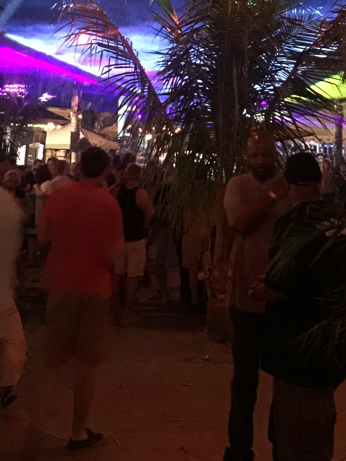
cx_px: 231
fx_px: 733
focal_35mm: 55
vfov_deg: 32.8
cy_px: 31
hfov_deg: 26.4
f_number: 2.2
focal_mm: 4.15
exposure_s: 1/4
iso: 500
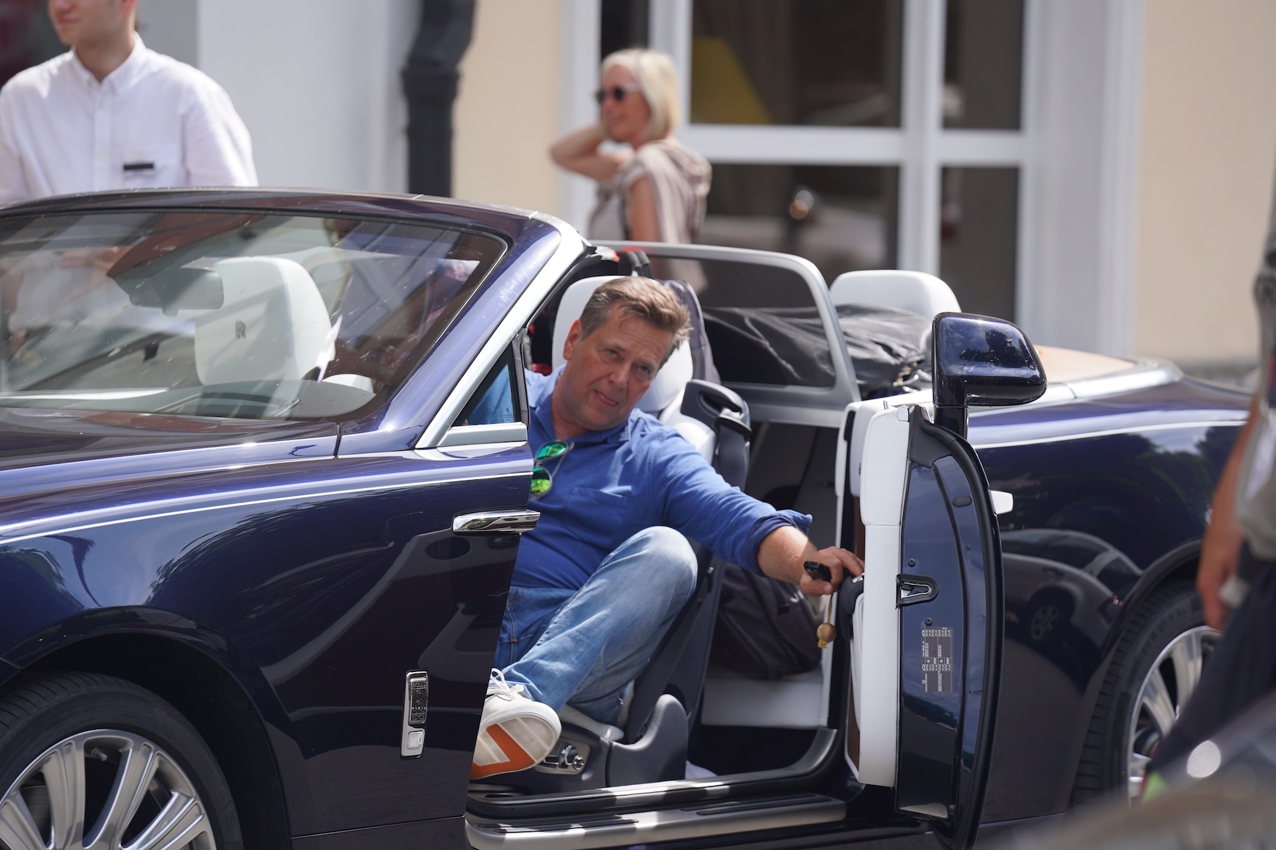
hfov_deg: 10.3
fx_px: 7088
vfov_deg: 6.9
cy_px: 425
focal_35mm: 200
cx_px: 638
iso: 100
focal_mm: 200
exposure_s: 1/400
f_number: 4.5
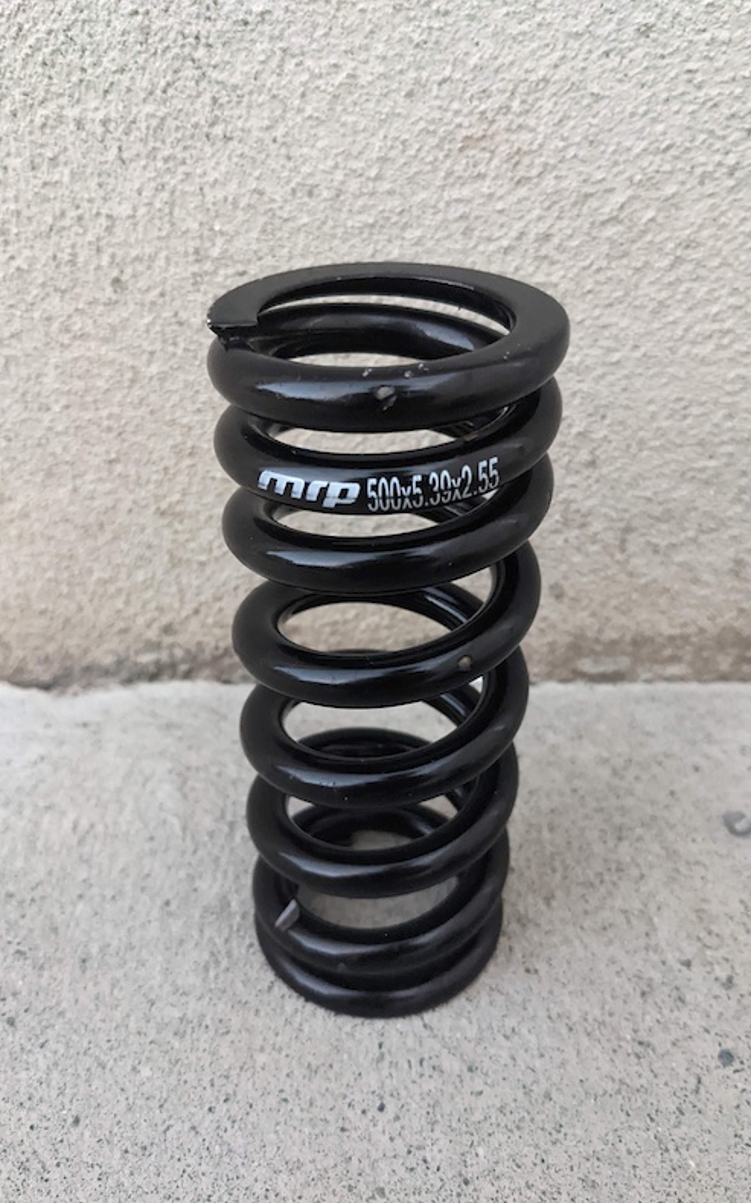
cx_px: 390
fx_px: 951
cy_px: 602
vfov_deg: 64.7
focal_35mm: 29
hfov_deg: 43.1
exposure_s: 1/60
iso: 1699
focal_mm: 4.38
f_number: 1.73
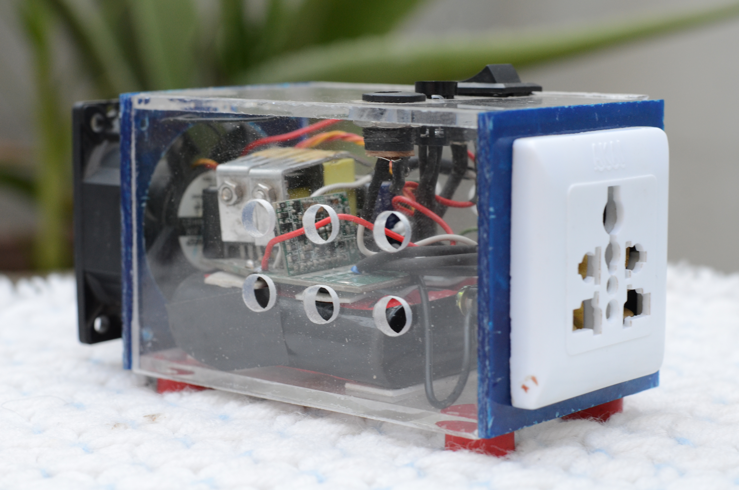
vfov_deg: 18.1
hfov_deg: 27.0
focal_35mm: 75
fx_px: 1536
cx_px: 370
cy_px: 245
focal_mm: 50
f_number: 7.1
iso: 720
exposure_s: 1/30
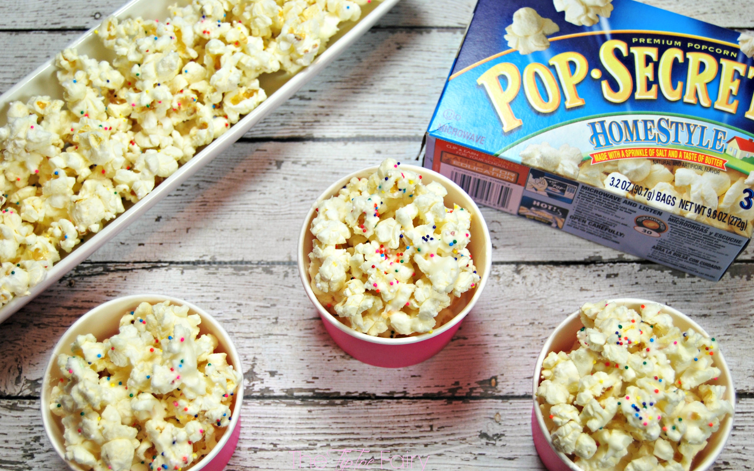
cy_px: 253
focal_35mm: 59
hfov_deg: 34.5
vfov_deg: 22.0
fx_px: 1212
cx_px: 380
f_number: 4.8
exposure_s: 1/40
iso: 200
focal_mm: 38
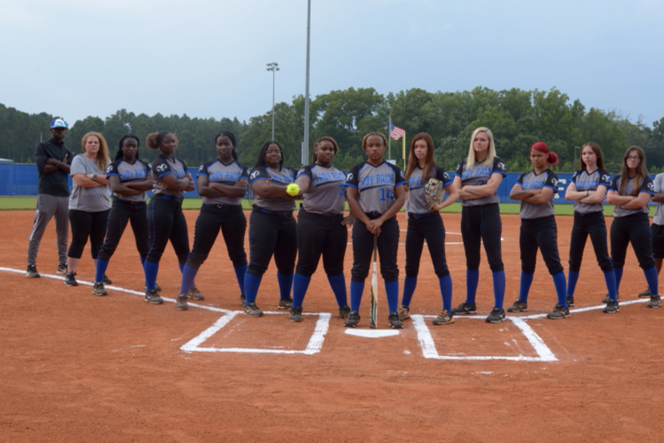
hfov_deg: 46.3
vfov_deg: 31.9
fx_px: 775
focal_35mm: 42
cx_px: 375
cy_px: 212
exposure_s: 1/125
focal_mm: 35
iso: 200
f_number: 10
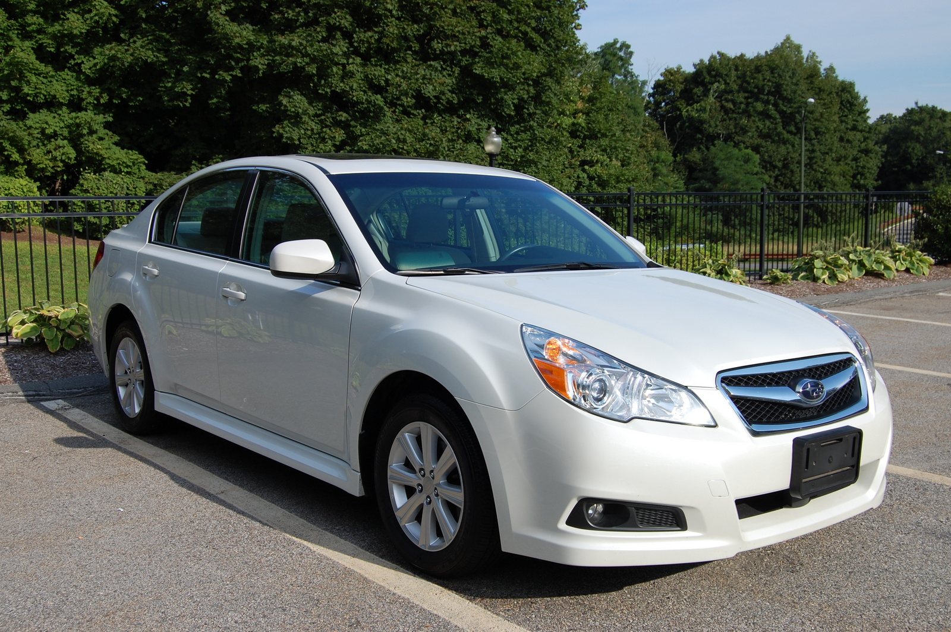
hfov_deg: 49.6
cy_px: 316
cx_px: 476
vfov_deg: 34.2
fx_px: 1029
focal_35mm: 39
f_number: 10
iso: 200
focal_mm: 26
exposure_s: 1/400
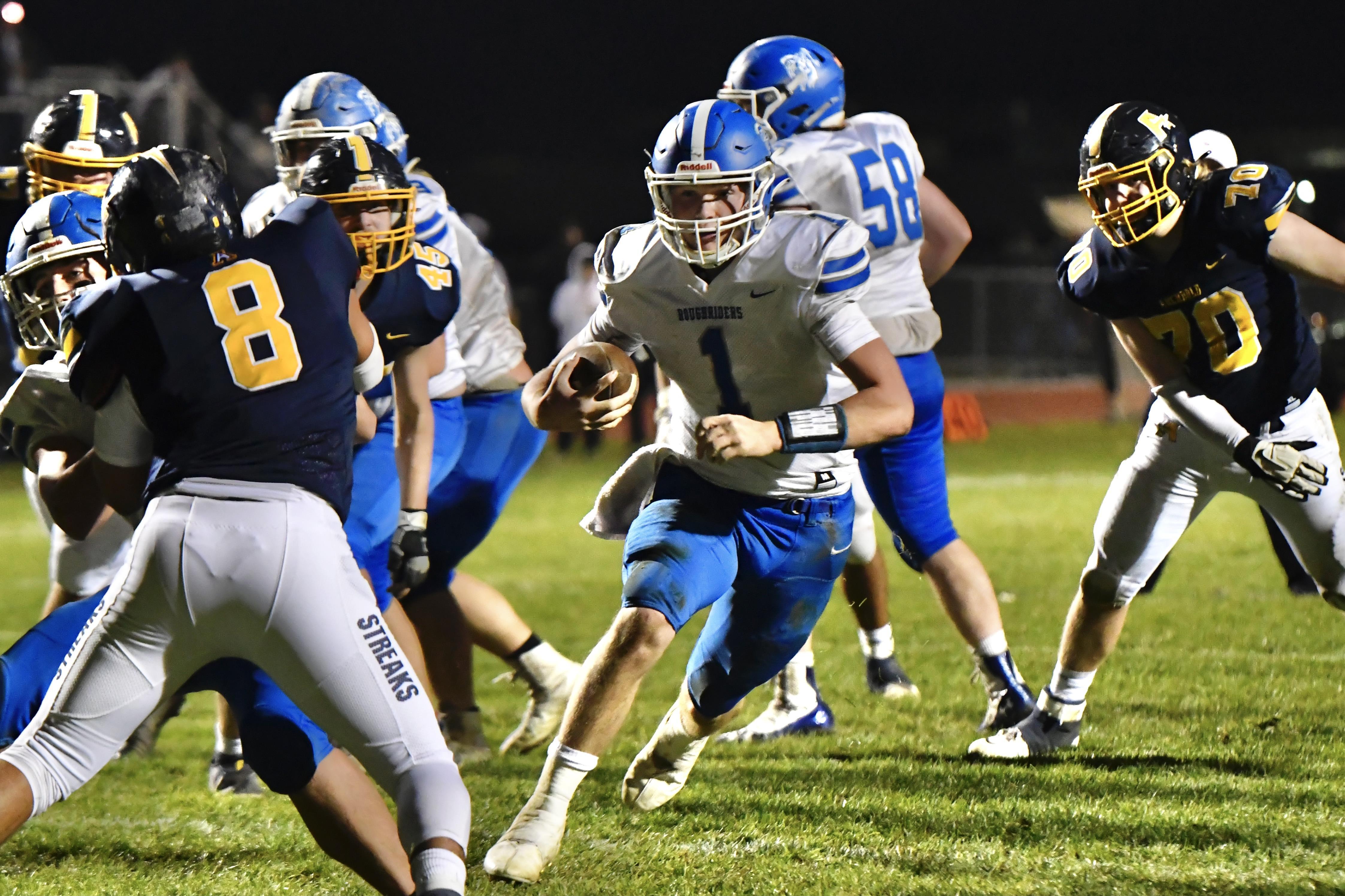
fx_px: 8685
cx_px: 672
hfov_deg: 8.9
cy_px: 448
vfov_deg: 5.9
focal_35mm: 232
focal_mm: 155
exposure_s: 1/1250
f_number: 3.2
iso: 6400
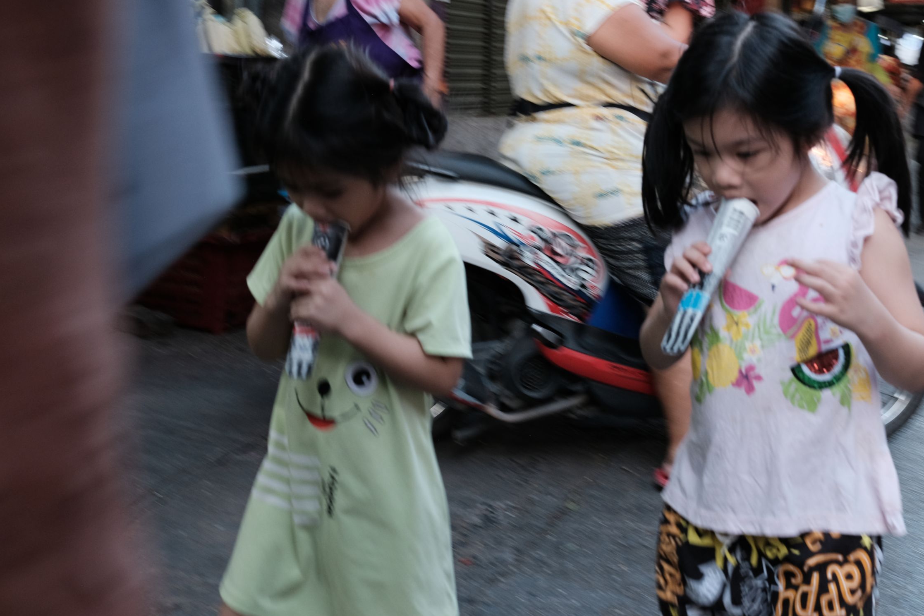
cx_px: 514
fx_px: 1206
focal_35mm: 47
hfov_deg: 41.9
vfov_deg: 28.6
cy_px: 260
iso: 800
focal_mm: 23
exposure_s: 1/50
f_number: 5.6
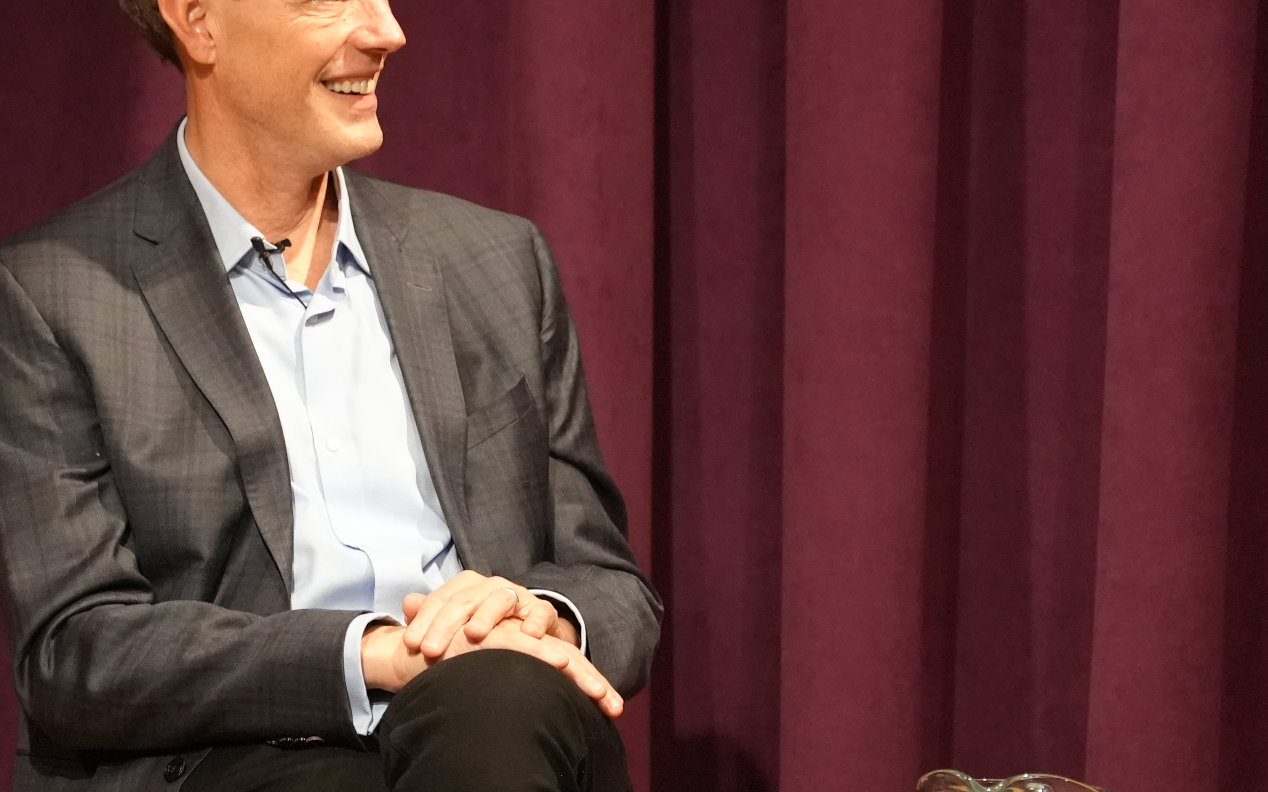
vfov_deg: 3.1
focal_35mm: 421
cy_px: 340
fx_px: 14548
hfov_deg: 5.0
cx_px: 587
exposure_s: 1/100
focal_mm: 251
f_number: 6.3
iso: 12800
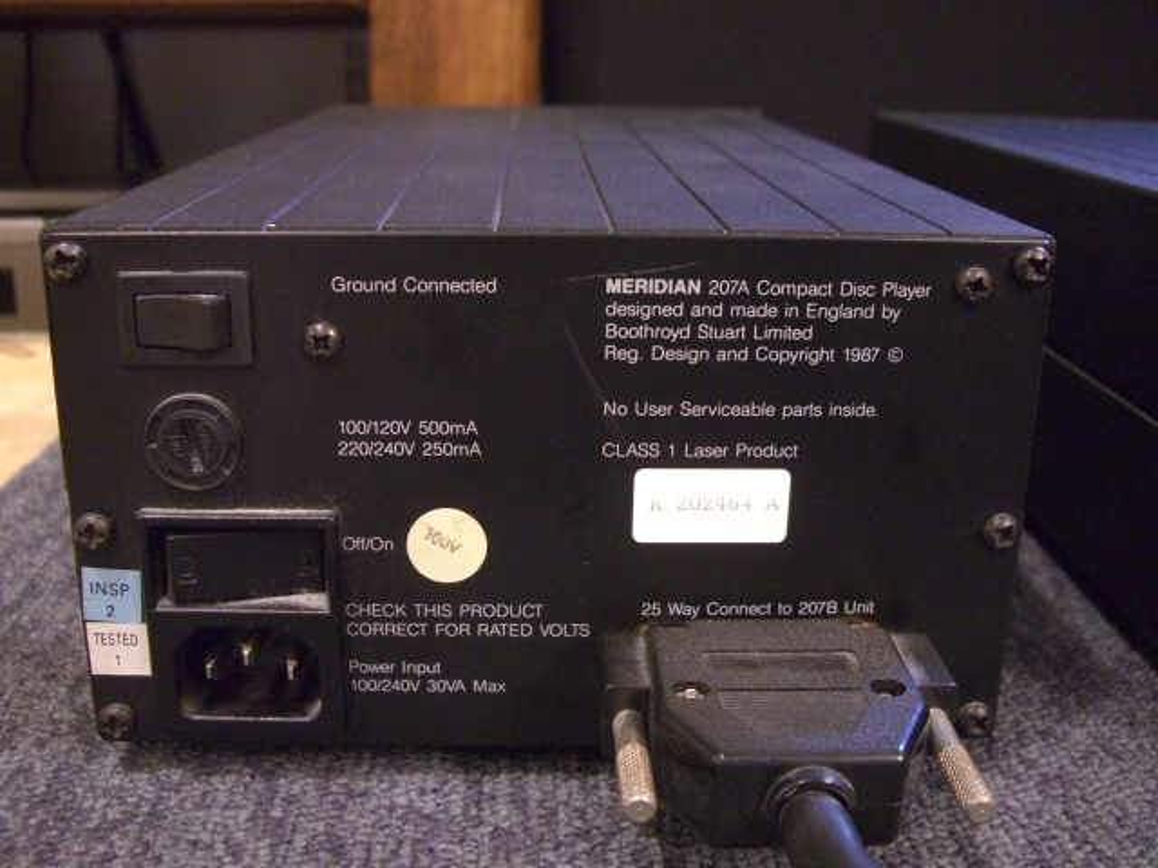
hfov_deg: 49.0
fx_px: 1271
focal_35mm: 38
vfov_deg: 37.7
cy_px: 434
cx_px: 579
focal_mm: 7.9
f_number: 2.8
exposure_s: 1/8
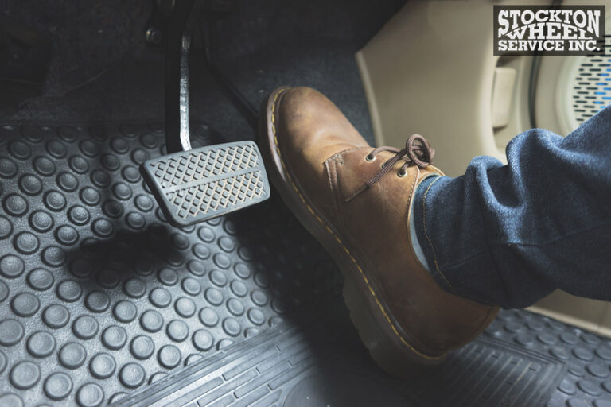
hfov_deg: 65.5
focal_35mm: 28
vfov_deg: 46.4
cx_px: 306
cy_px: 204
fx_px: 475
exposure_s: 1/2
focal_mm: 28
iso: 800
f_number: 4
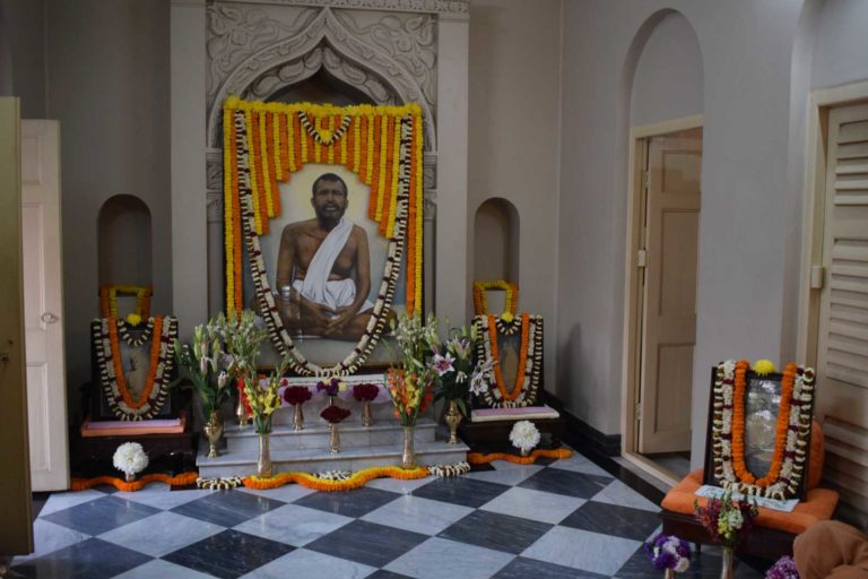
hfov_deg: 53.1
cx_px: 434
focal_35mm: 36
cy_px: 290
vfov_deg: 36.9
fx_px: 868
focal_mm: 24
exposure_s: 1/60
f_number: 3.8
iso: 1800
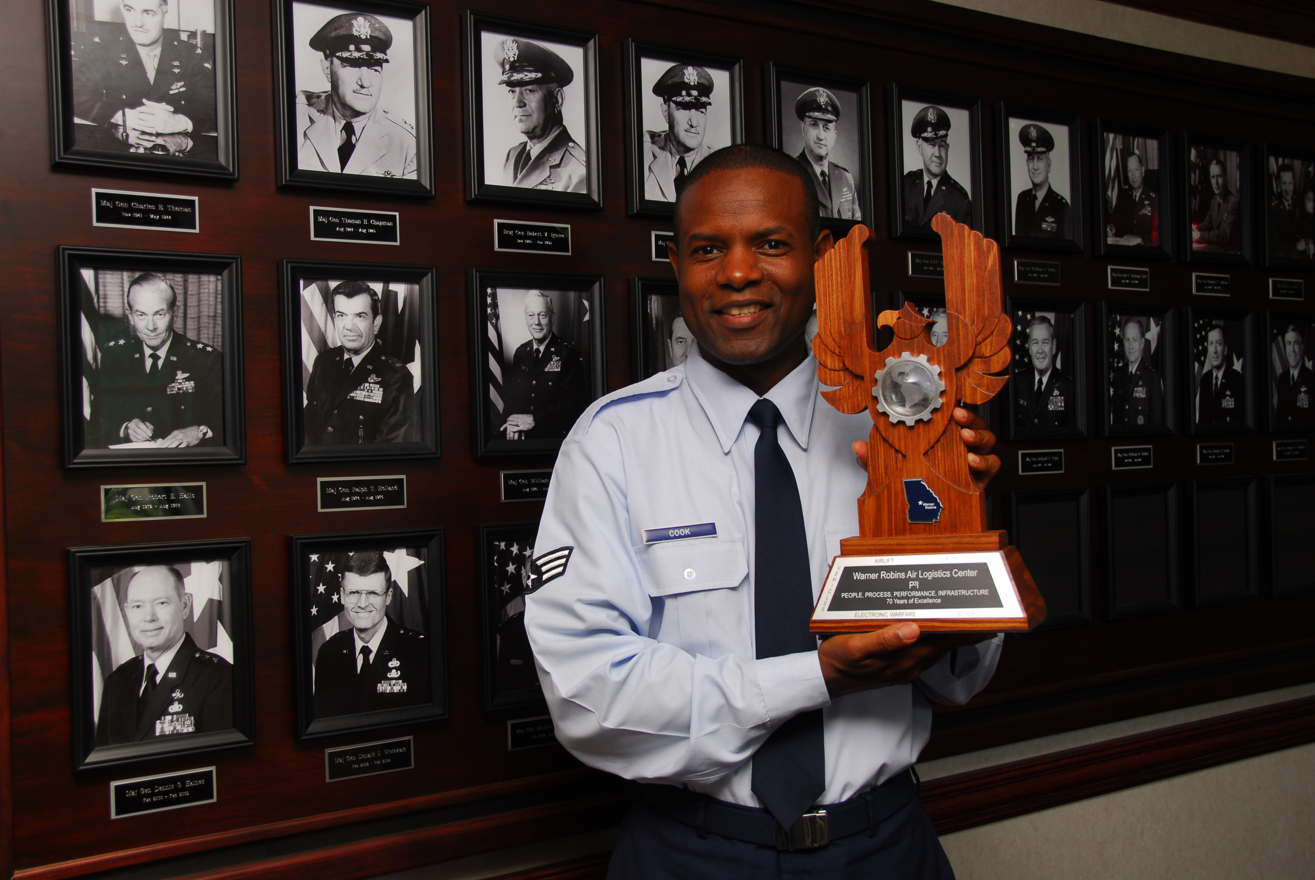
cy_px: 440
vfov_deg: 34.3
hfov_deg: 49.5
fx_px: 1426
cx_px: 658
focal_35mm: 39
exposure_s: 1/30
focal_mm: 26
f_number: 4
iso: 100
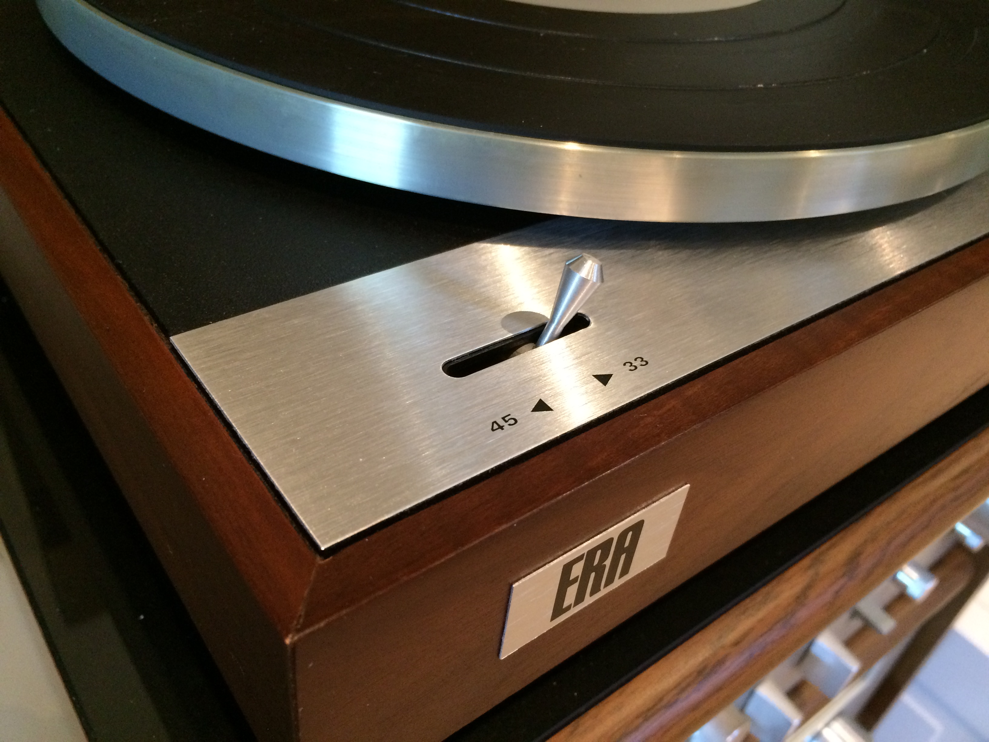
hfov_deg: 61.7
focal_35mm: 29
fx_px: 829
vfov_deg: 48.2
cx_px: 494
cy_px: 371
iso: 320
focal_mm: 4.15
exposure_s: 1/33
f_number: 2.2
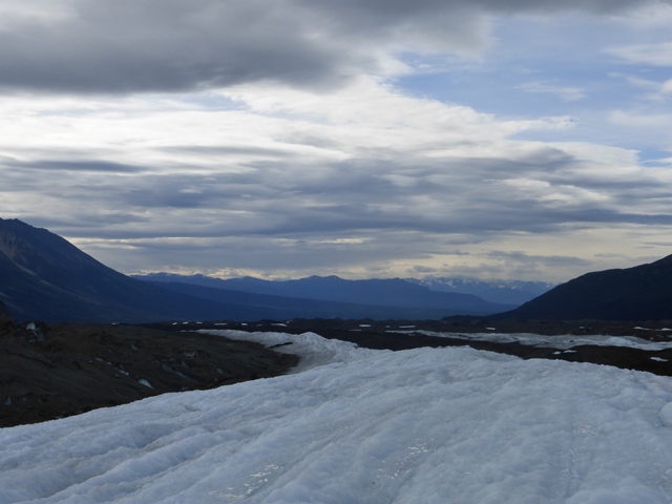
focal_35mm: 57
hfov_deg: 33.8
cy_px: 252
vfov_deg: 25.7
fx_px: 1107
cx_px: 336
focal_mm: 9.7
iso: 100
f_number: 4.6
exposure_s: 1/1300
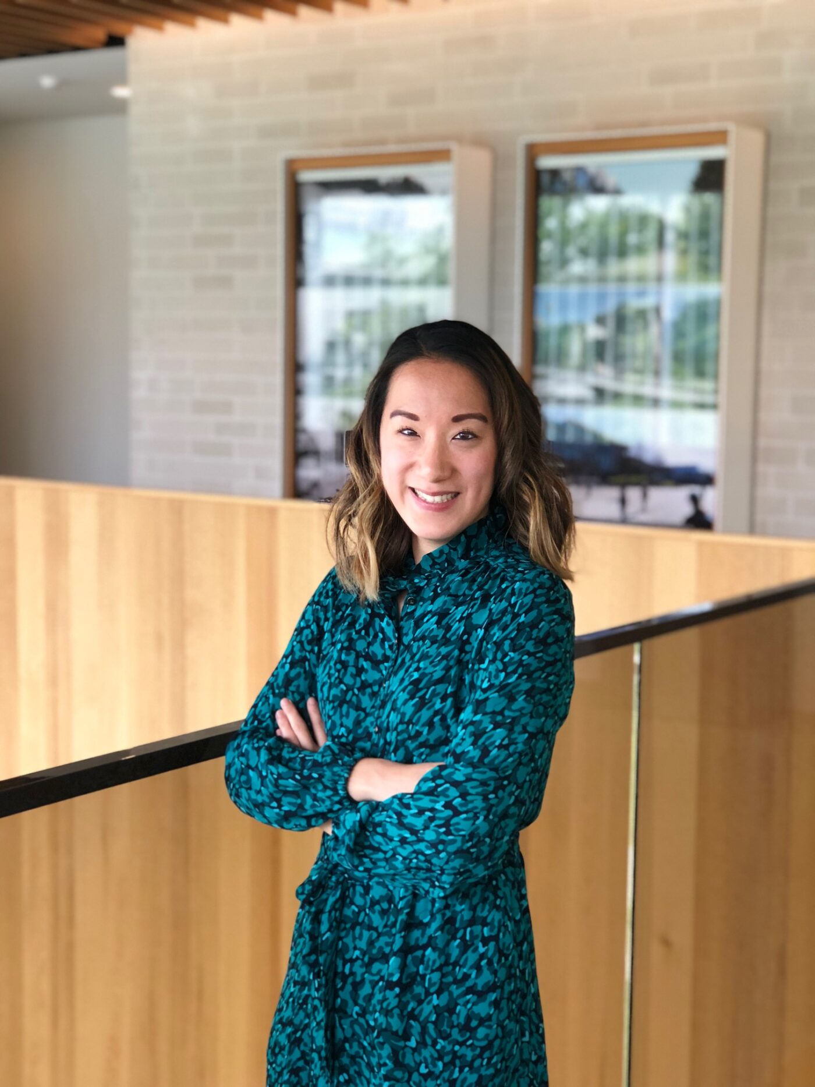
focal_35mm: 57
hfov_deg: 25.7
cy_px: 544
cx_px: 408
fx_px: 1790
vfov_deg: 33.8
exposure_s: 1/60
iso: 100
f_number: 2.8
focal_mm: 6.6
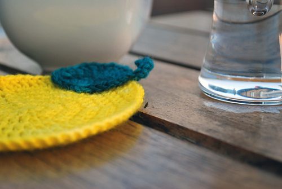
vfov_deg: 16.6
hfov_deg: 24.6
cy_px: 94
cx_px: 141
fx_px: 647
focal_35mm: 82
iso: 280
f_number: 5.6
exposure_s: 1/30
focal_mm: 55
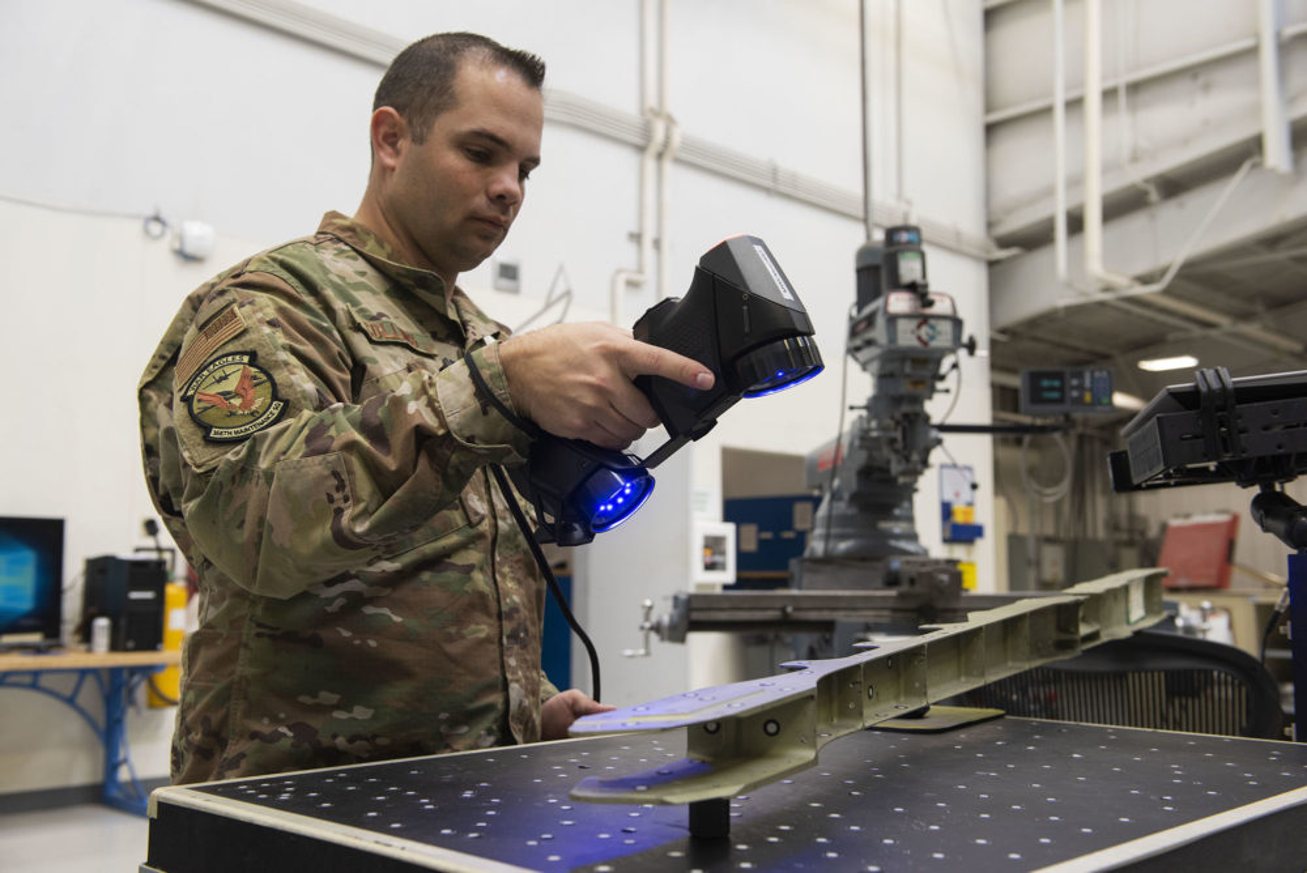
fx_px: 1308
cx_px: 654
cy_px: 436
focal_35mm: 36
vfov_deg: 36.9
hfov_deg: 53.1
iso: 800
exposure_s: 1/100
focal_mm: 36
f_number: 5
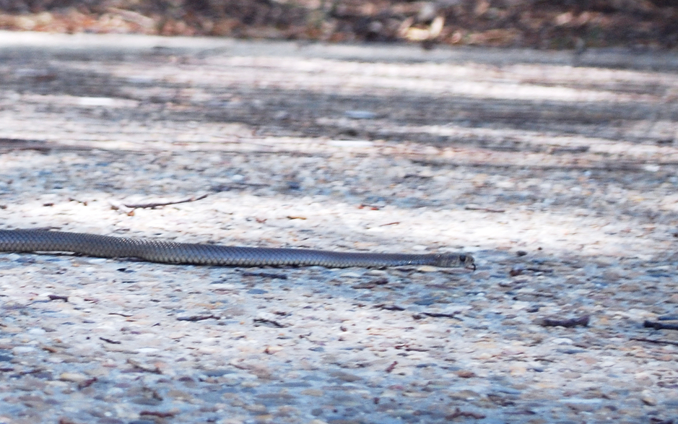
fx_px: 3918
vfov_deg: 6.1
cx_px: -115
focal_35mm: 212
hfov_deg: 9.8
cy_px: -147
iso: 180
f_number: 5.6
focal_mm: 52
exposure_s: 1/125
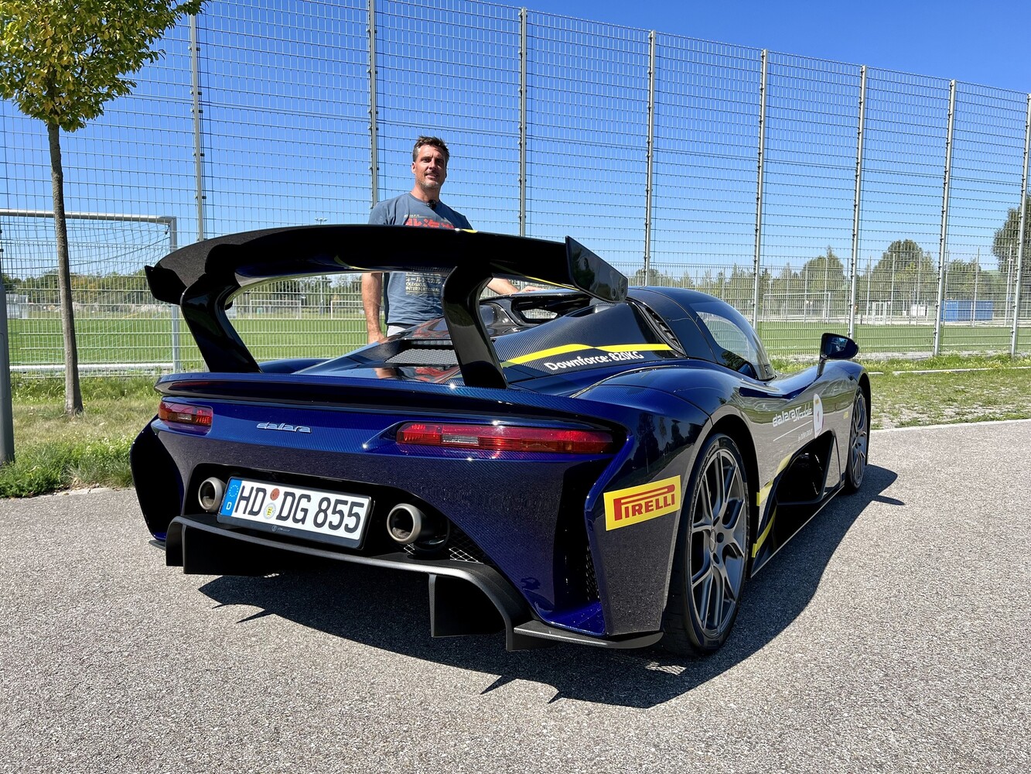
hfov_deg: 67.3
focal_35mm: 26
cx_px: 516
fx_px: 774
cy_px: 387
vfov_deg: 53.1
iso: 50
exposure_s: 1/3077
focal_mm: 5.7
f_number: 1.5
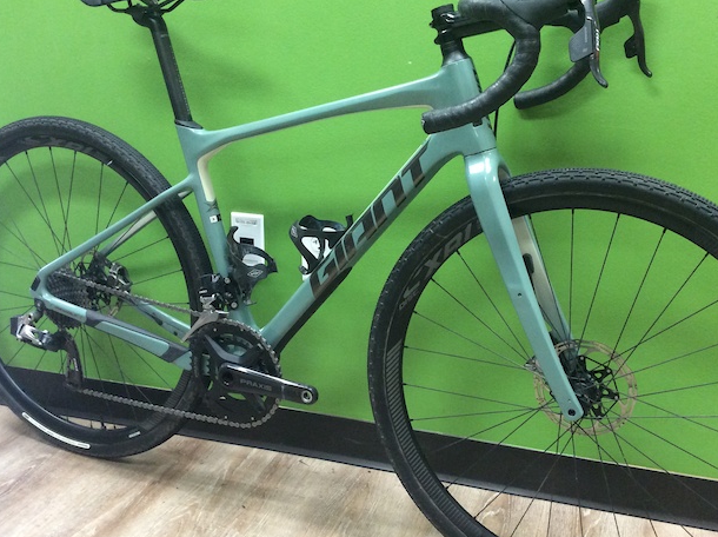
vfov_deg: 34.3
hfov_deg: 44.8
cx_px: 383
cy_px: 257
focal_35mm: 42
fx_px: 870
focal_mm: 3.3
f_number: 2.4
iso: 160
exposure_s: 1/24
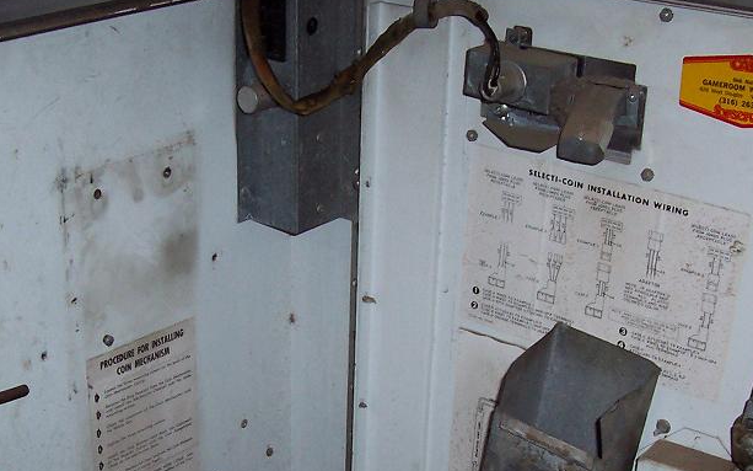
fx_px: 1334
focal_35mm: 65
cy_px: 416
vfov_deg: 19.7
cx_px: 306
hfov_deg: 31.4
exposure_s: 1/60
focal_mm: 5.6
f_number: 2.8
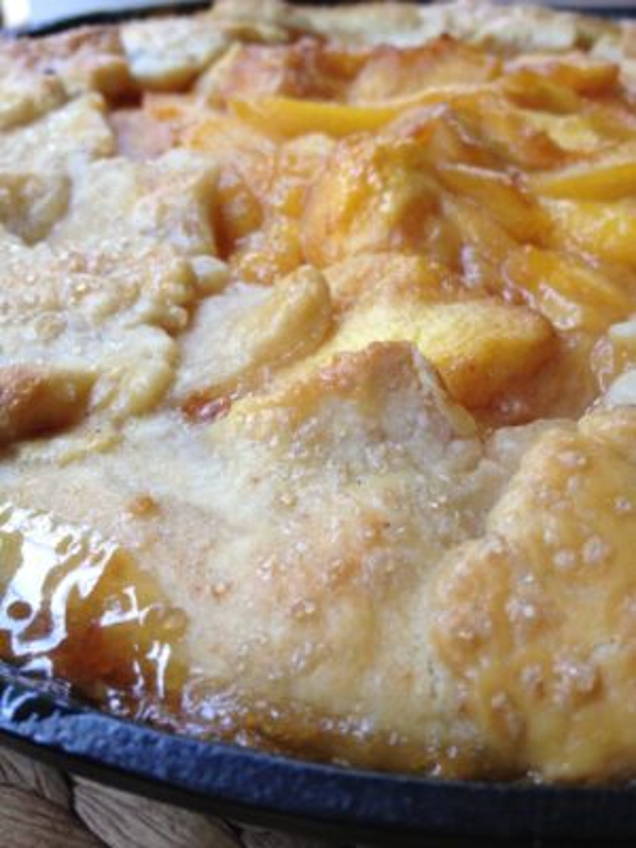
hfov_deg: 40.7
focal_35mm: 35
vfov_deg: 52.6
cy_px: 424
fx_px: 857
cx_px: 318
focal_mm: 4.28
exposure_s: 1/60
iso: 64
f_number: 2.4
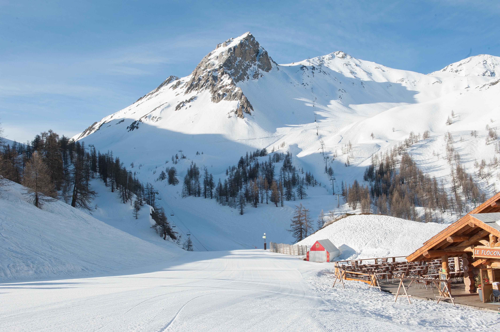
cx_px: 250
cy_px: 166
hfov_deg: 55.8
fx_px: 472
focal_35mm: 34
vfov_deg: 38.8
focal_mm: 34
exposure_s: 1/200
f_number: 16
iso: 320
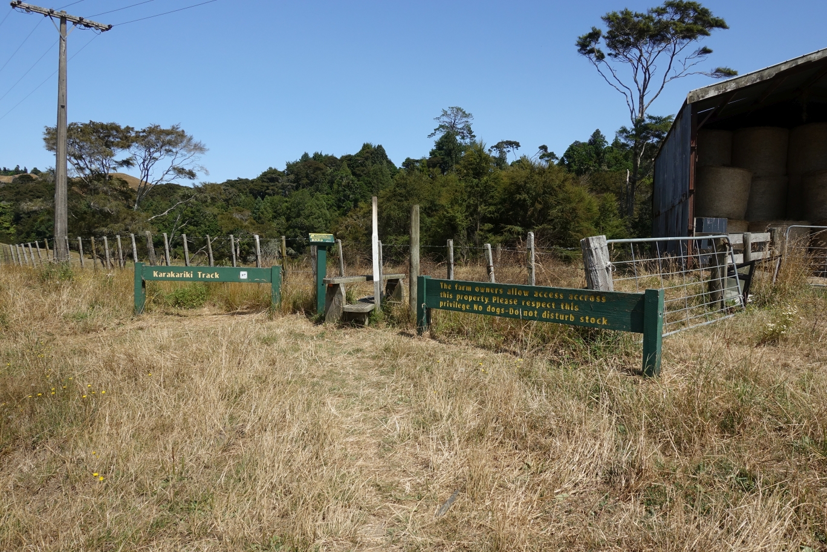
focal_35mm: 24
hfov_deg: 73.7
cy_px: 276
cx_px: 414
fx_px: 551
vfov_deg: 53.1
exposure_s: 1/640
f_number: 5.6
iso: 125
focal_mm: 8.8
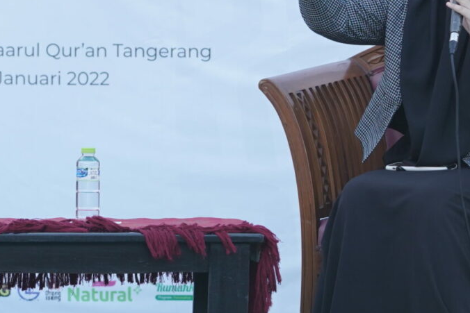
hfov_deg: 5.2
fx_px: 5184
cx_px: 81
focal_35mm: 397
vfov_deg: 3.5
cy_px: 17
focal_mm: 131
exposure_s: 1/250
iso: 500
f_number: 4.5
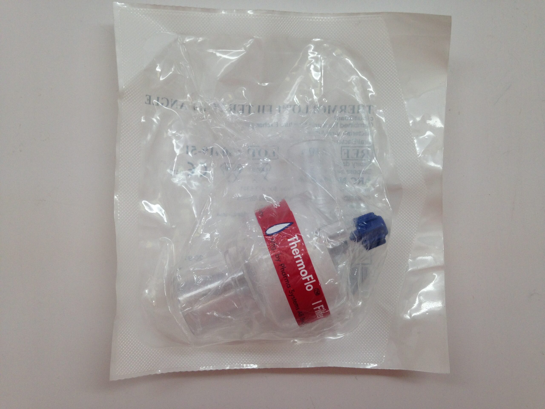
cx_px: 272
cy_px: 204
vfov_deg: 42.9
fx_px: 520
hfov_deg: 55.4
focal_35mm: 33
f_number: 2.4
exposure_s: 1/120
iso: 64
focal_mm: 4.12
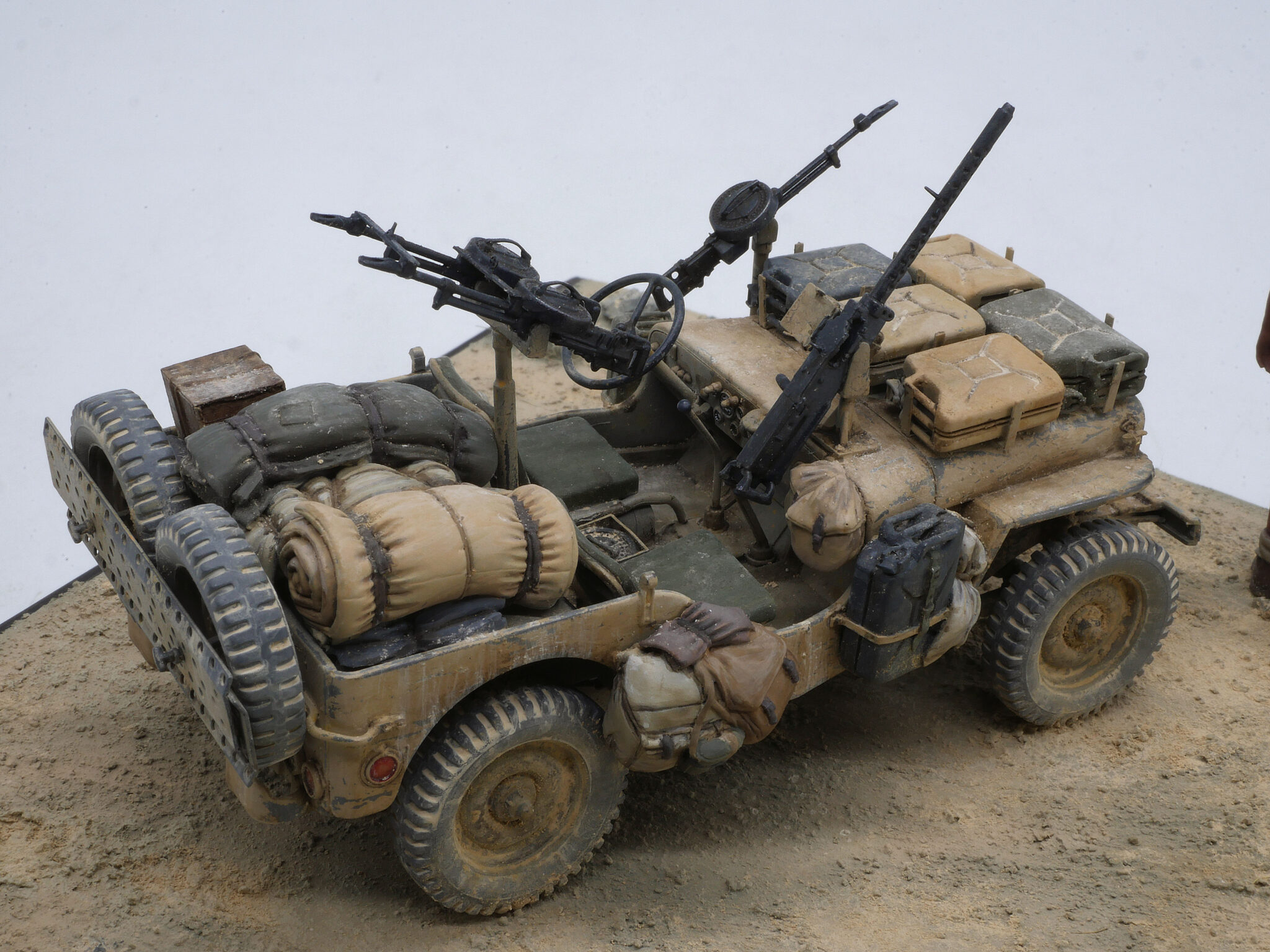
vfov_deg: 24.4
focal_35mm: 60
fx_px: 2201
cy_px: 476
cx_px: 635
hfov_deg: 32.2
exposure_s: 1/2
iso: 200
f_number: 22
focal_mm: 30
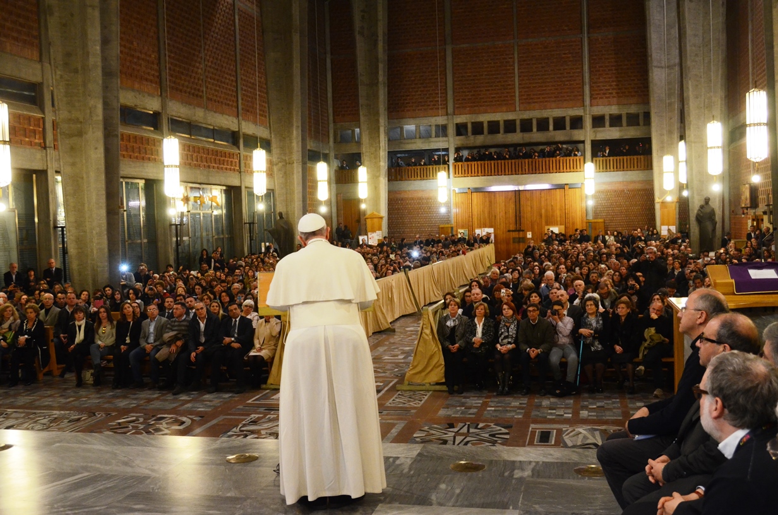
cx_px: 389
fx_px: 776
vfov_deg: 36.7
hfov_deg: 53.2
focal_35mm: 36
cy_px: 258
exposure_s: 1/50
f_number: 3.8
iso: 2000
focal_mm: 24
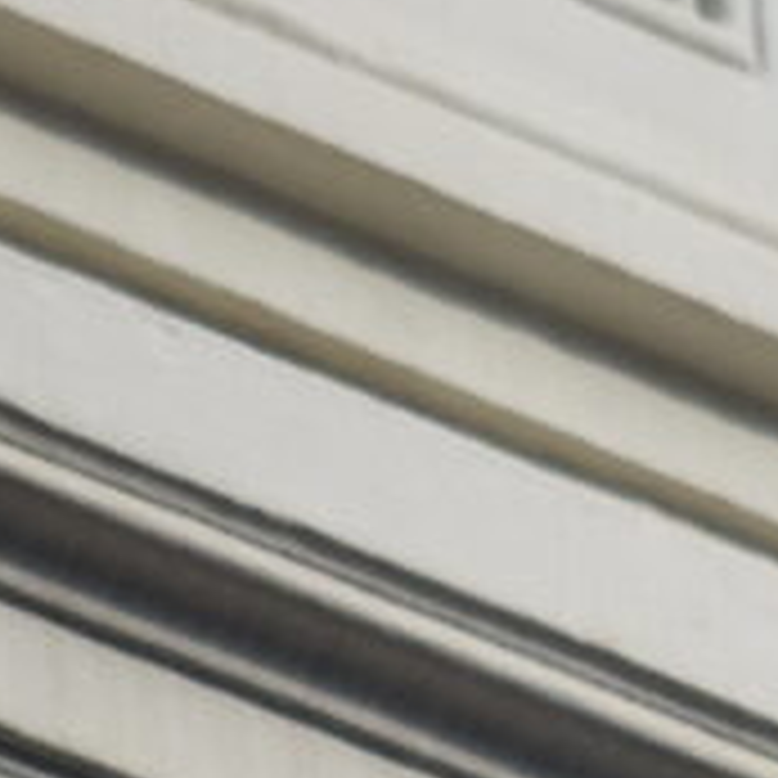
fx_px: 57696
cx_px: 3211
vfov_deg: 0.8
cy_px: 1835
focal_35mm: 2269
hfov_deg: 0.8
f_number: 7.1
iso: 200
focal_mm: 200
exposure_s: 1/800
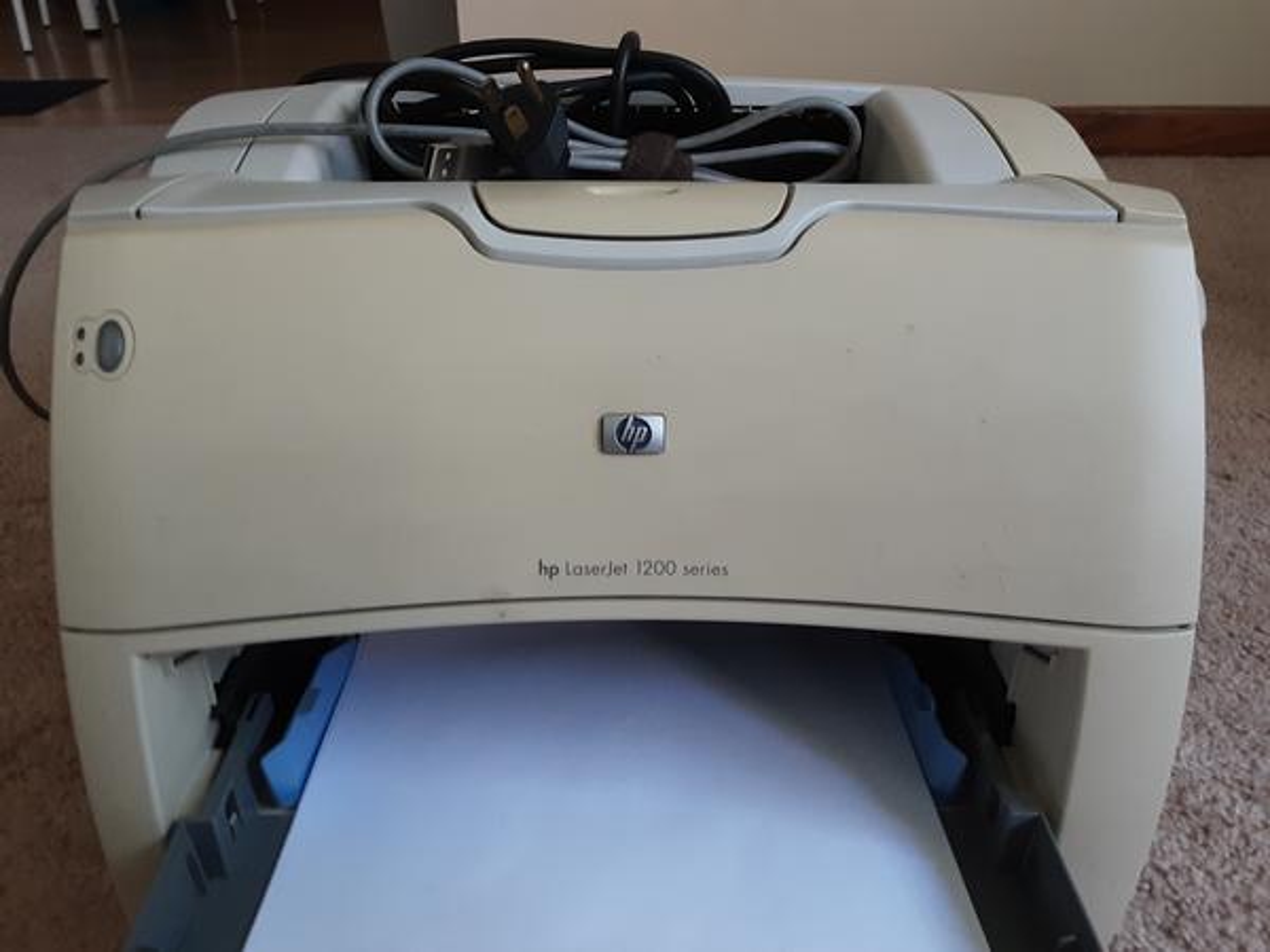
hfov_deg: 65.3
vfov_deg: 51.4
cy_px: 476
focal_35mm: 27
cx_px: 635
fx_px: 991
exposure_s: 1/24
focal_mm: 2.91
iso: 160
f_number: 1.9
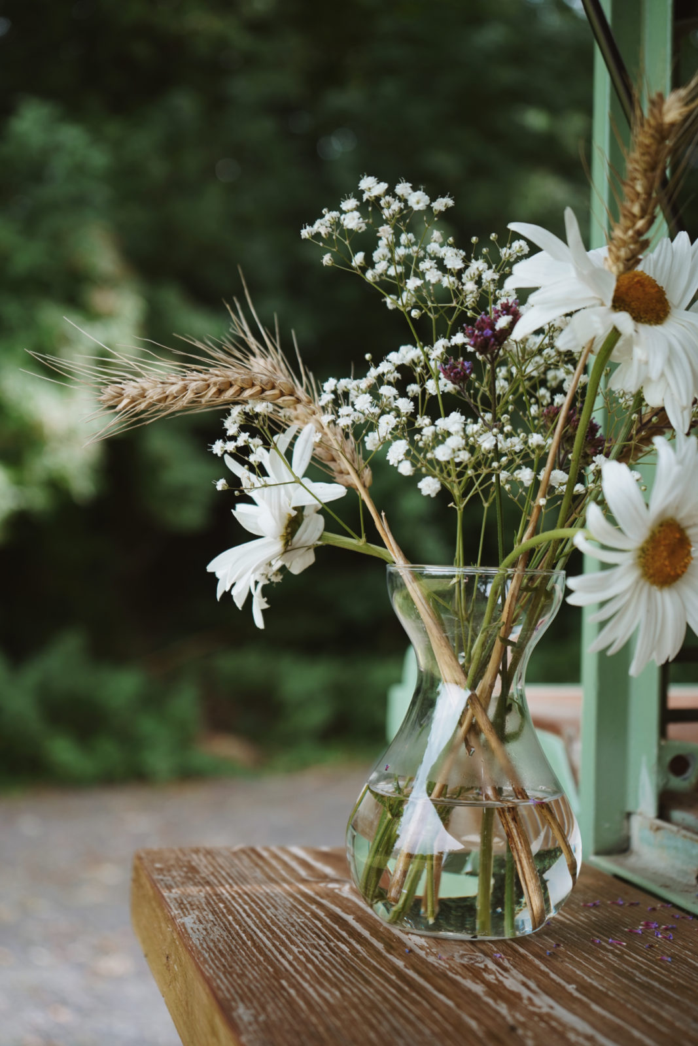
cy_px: 523
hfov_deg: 29.2
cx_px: 349
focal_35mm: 46
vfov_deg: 42.7
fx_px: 1337
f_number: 4.5
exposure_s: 1/160
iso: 320
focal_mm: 46
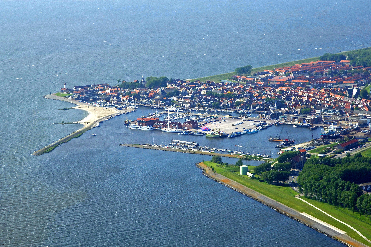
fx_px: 1158
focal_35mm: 112
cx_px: 186
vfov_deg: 12.1
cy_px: 124
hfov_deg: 18.2
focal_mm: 75
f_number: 8
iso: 400
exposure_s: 1/1000
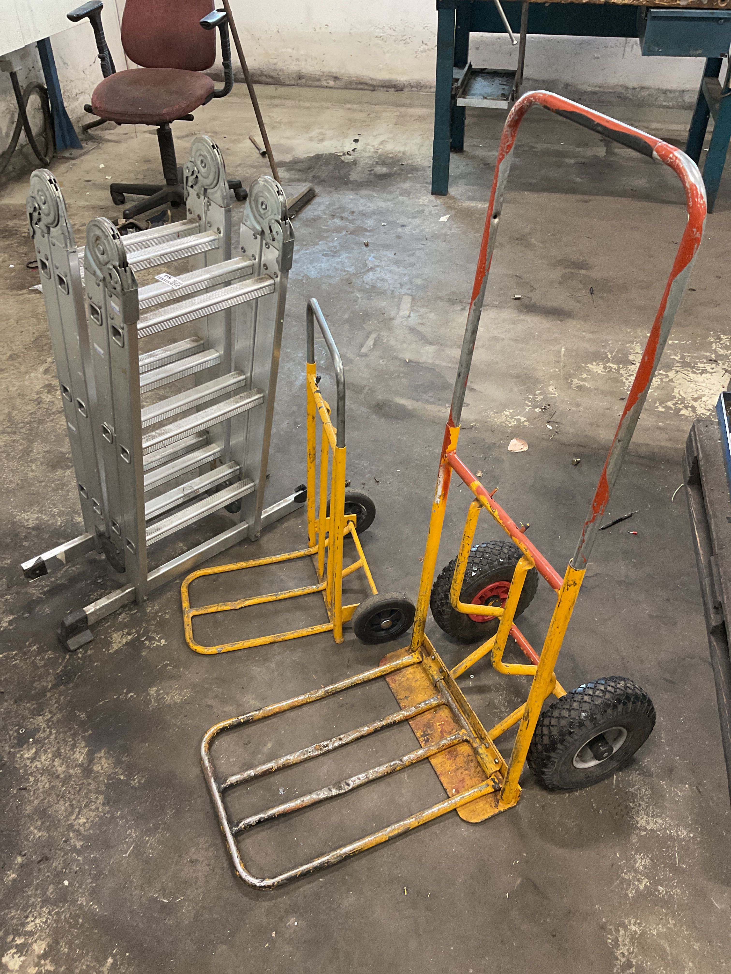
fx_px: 816
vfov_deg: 61.7
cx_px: 366
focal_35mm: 29
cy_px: 487
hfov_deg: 48.2
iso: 125
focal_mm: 3
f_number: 1.8
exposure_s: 1/50
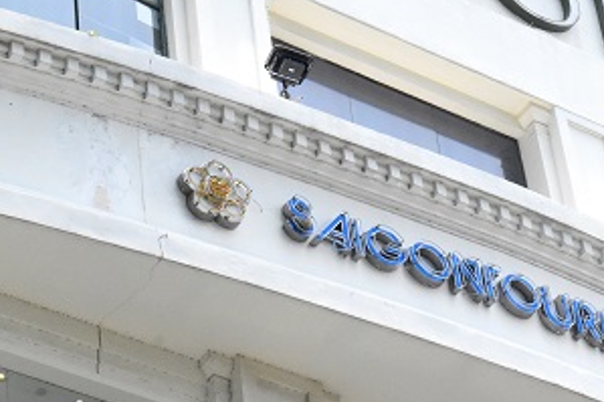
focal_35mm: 154
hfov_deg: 13.3
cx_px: 412
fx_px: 2582
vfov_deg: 8.9
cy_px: 48
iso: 3200
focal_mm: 48
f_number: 18
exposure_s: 1/1250
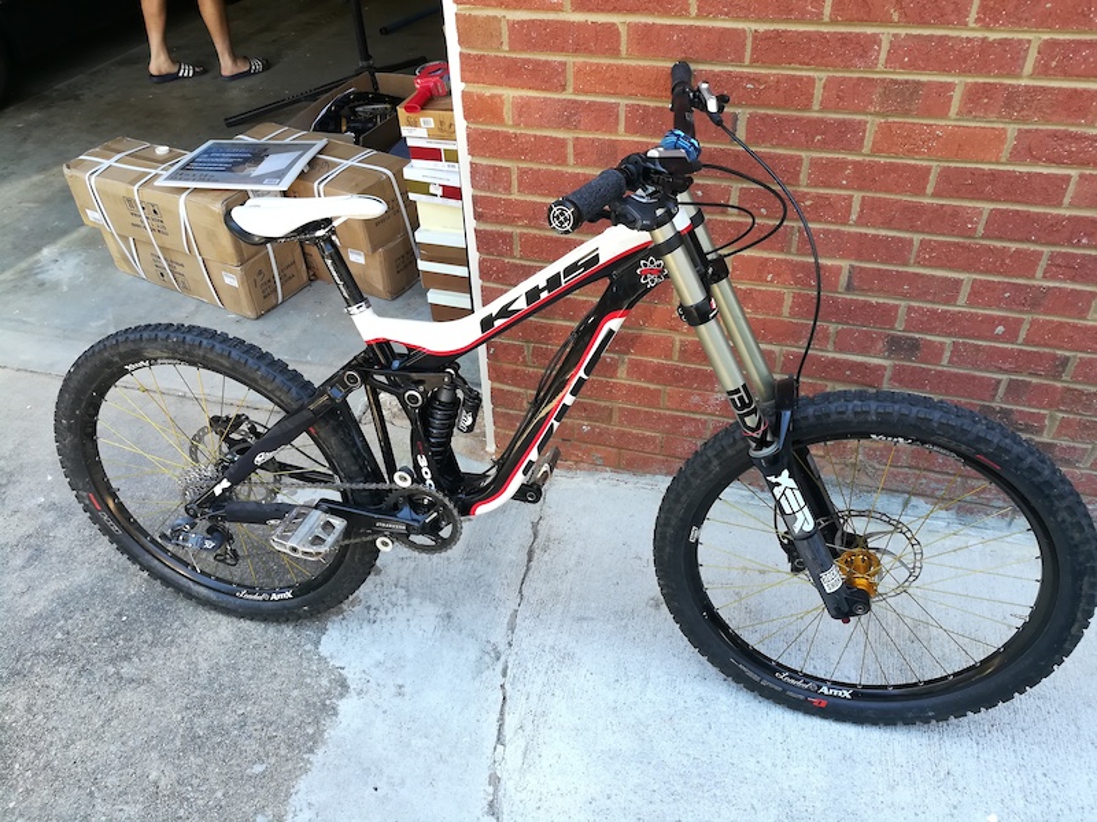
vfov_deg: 53.1
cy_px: 411
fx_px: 824
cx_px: 548
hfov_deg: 67.3
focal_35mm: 26
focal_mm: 3.83
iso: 50
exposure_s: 1/50
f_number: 2.2
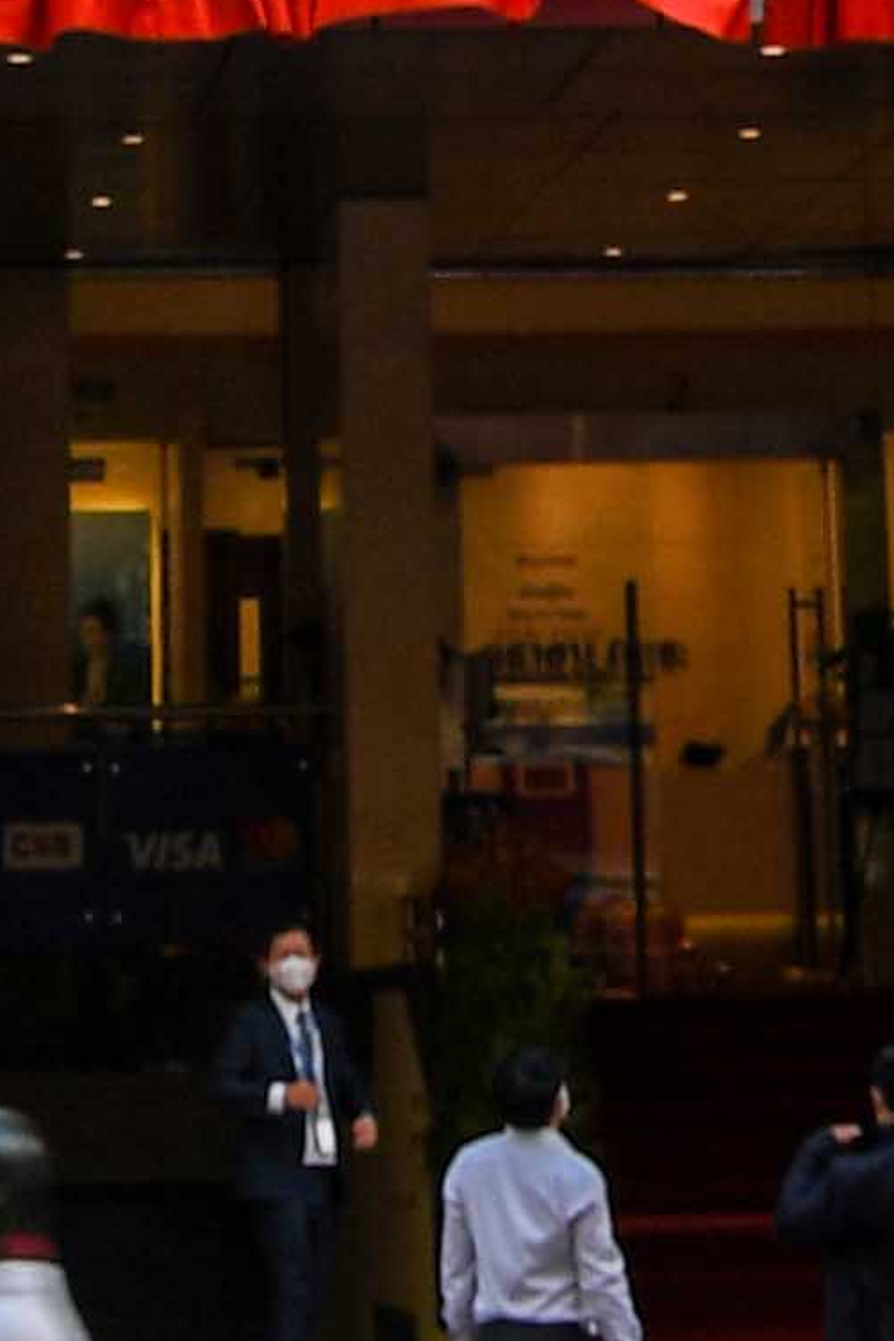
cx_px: 107
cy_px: -3465
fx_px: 7453
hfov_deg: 6.9
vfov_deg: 7.9
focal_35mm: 200
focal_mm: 18
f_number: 6.3
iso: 160
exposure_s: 1/160
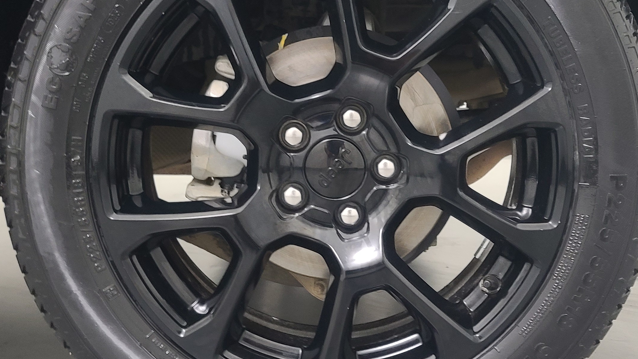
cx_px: 346
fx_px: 863
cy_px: 192
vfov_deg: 23.5
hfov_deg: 40.5
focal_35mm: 51
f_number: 1.8
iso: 500
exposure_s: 1/30
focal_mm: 7
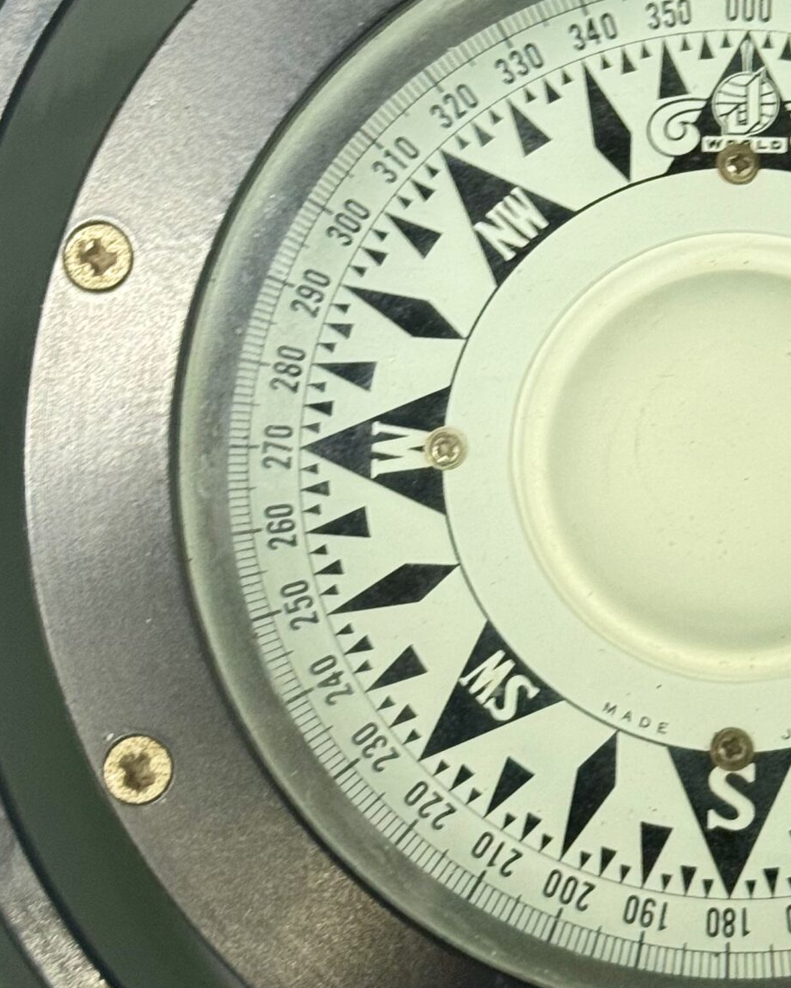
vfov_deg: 18.2
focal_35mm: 105
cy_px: 349
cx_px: 745
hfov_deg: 14.5
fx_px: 3072
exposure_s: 1/33
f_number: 1.78
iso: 200
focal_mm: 6.76
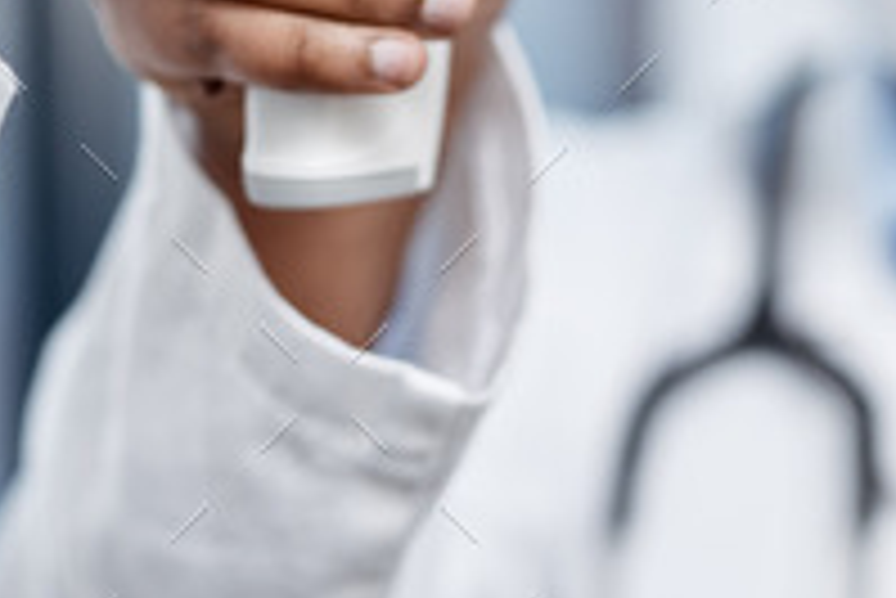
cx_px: 302
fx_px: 3686
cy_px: -76
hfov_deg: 13.8
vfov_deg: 9.2
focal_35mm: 148
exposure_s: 1/250
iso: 250
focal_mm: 50
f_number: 2
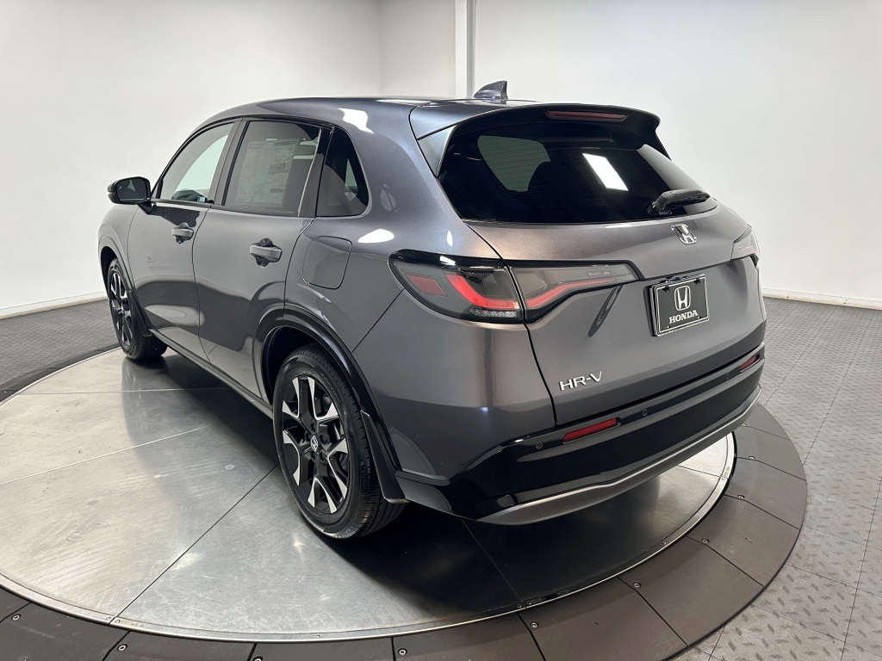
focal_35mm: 24
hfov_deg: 71.6
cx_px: 441
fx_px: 612
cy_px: 330
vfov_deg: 56.8
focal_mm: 6.86
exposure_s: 1/60
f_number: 1.78
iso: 400
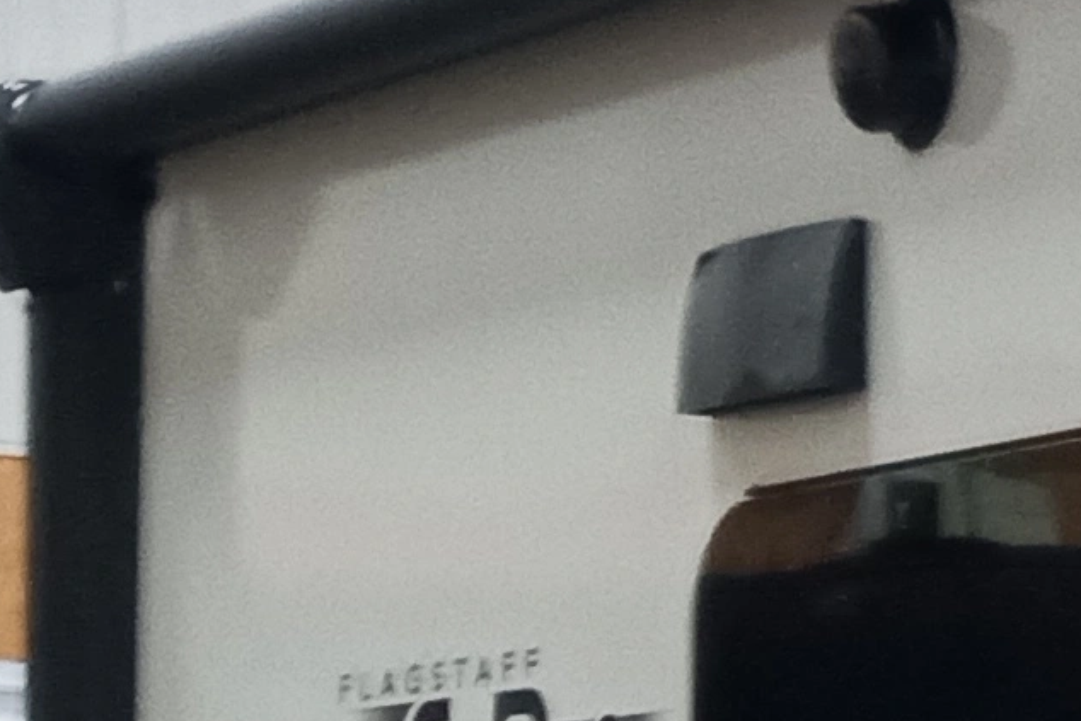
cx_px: 3316
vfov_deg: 7.1
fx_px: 5736
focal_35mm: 191
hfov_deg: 8.7
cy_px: 1028
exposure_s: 1/30
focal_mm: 3.71
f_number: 2.2
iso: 376
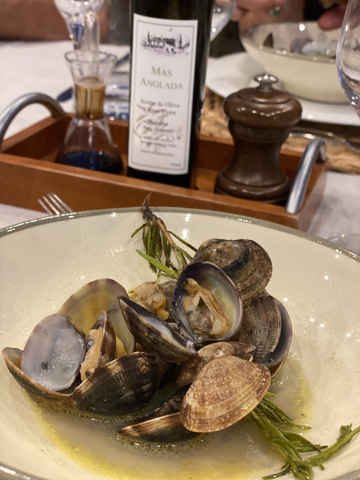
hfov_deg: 28.0
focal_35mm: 52
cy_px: 240
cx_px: 180
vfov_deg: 36.8
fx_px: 721
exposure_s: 1/33
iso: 320
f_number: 2
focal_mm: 6
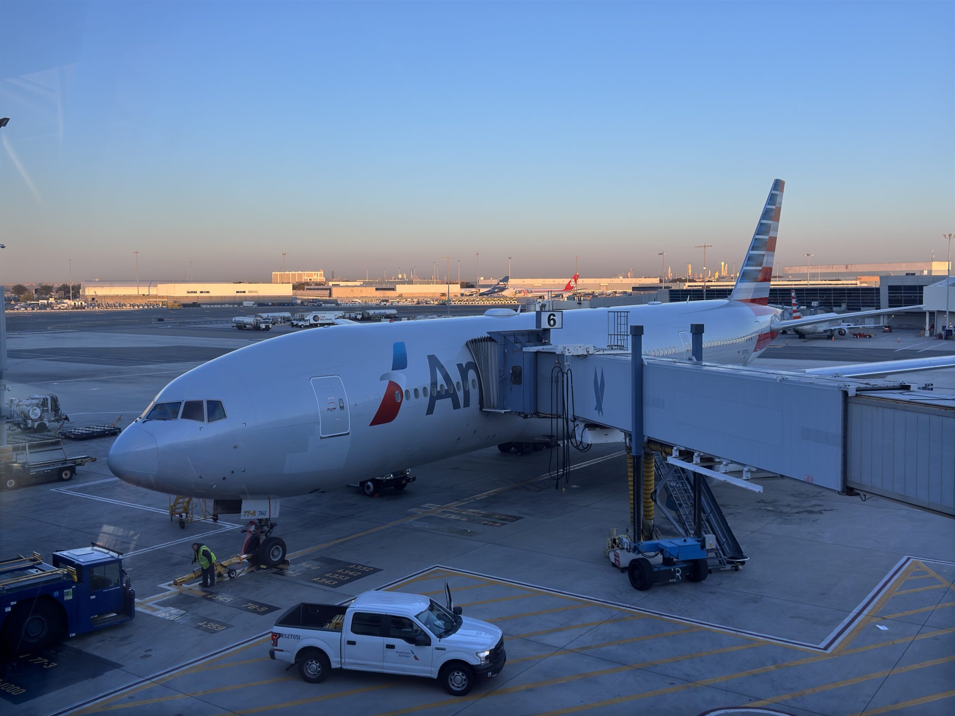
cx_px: 478
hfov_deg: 52.6
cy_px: 358
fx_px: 966
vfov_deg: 40.7
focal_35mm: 35
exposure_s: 1/330
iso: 100
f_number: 1.78
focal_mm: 6.76
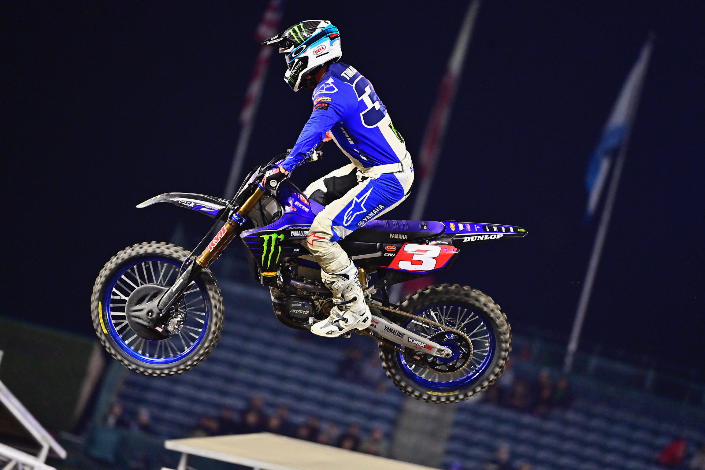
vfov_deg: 4.6
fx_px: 5875
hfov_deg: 6.9
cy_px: 235
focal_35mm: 300
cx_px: 352
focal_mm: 300
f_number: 4
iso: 4500
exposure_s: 1/1000
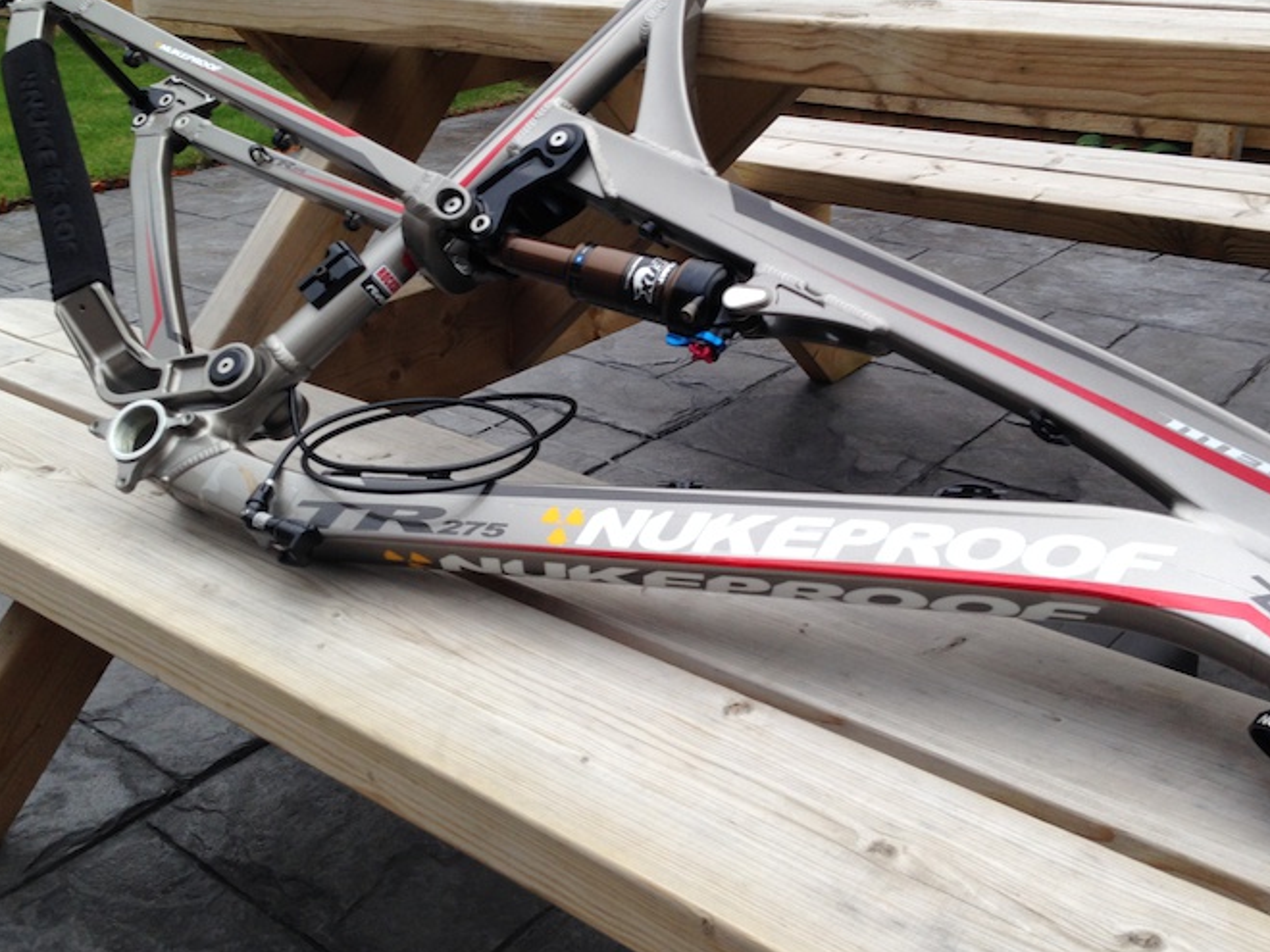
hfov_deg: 46.8
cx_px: 639
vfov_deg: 35.9
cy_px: 402
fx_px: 1468
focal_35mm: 40
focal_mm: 4.12
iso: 50
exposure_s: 1/130
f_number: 2.4
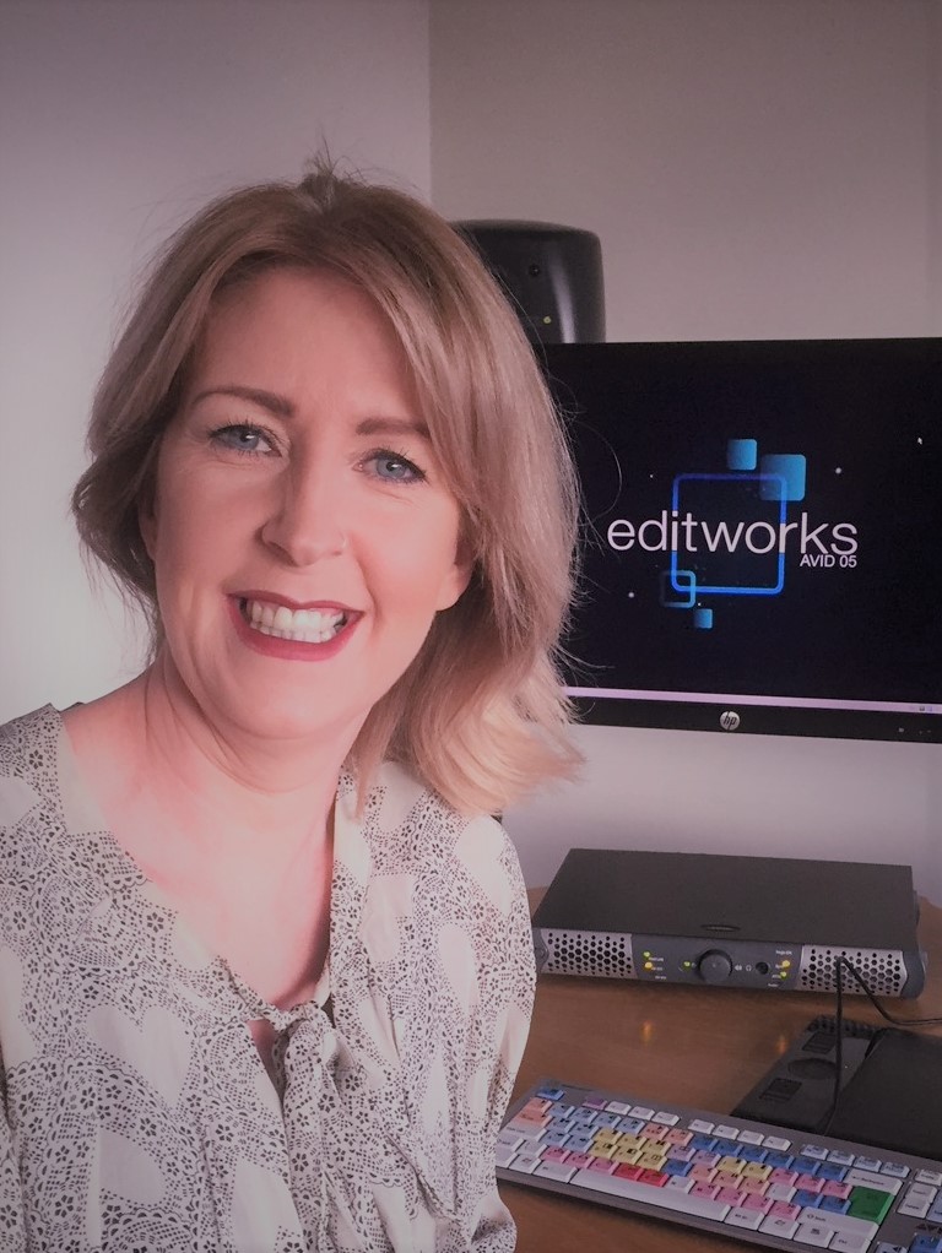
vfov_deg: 61.6
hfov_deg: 48.3
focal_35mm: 29
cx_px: 471
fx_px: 1051
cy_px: 626
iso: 80
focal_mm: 4.15
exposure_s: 1/33
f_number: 2.2
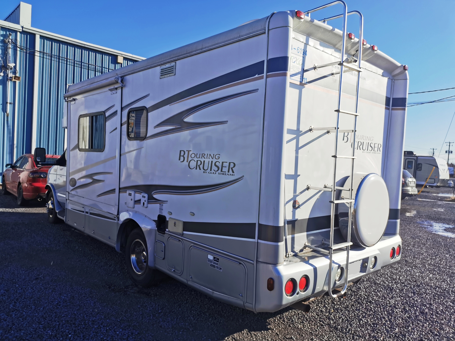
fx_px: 355
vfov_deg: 51.4
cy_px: 170
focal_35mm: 27
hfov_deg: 65.3
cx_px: 228
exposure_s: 1/5000
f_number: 1.8
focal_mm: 5.58
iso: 50
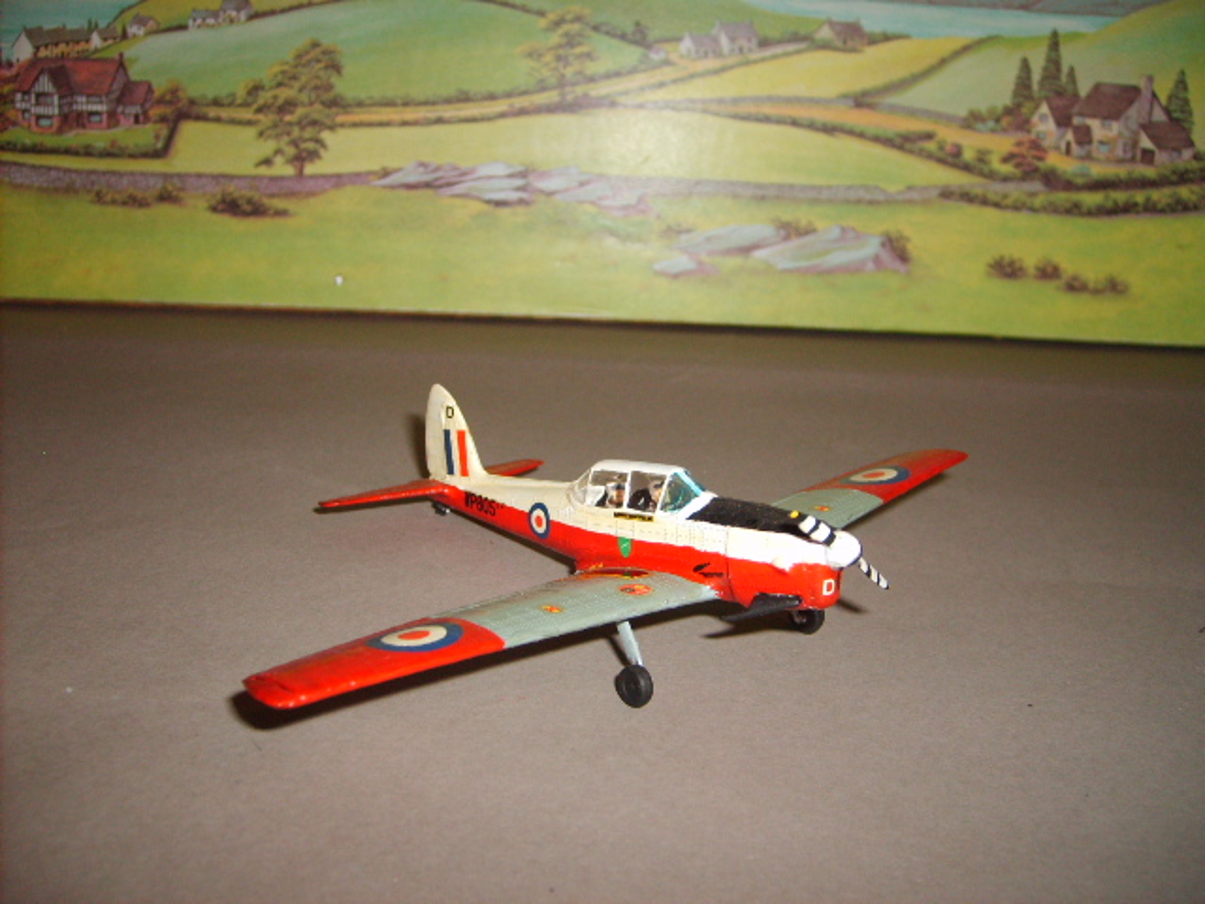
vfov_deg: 40.7
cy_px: 452
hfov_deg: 52.6
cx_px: 602
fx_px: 1218
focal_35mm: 35
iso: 100
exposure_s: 1/45
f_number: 2.8
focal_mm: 5.8
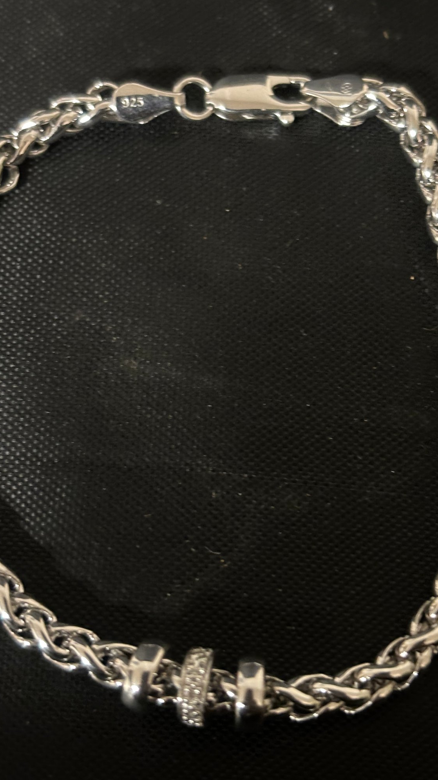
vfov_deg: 36.6
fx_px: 1177
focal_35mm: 57
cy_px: 388
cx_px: 280
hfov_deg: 21.0
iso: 640
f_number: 1.6
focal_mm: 5.96
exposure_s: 1/15
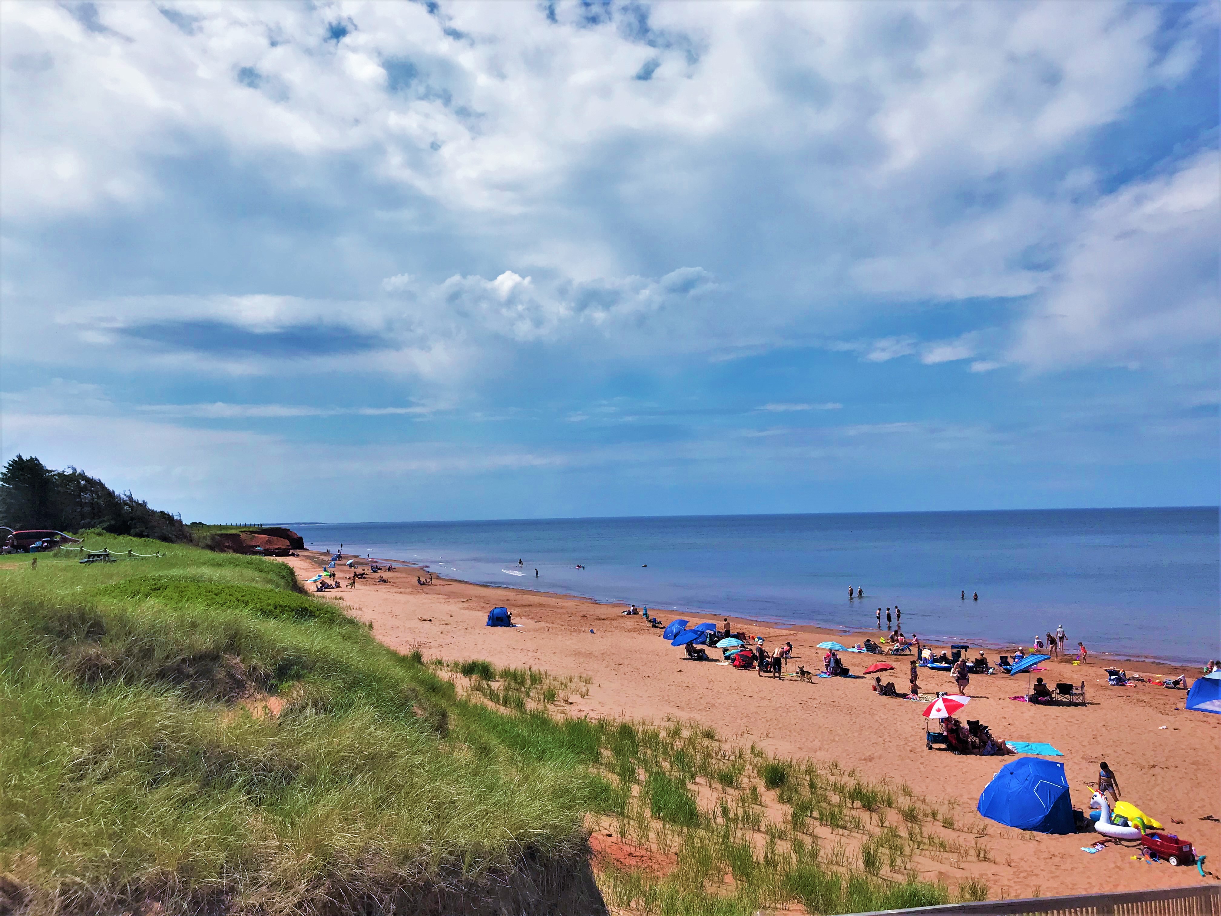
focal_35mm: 28
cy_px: 458
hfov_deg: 63.4
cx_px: 610
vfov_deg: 49.7
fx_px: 988
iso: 20
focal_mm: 3.99
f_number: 1.8
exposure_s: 1/6410
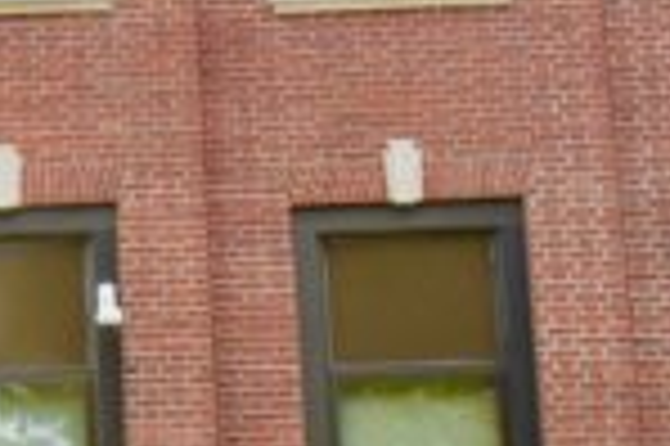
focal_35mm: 127
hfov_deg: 15.0
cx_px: -342
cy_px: 106
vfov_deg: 10.7
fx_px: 2361
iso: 500
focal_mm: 18
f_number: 8
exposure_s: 1/500
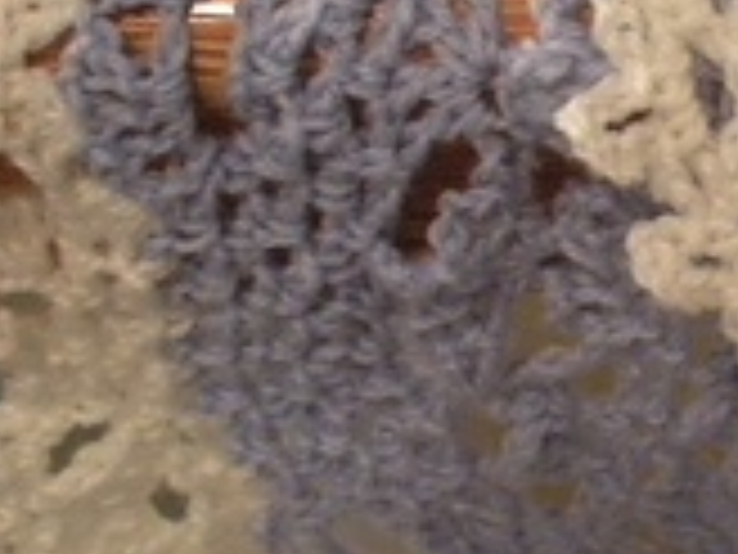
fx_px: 2281
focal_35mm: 107
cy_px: 245
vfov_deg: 13.8
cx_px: 752
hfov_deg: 17.9
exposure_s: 1/34
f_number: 3.5
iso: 400
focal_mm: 6.3
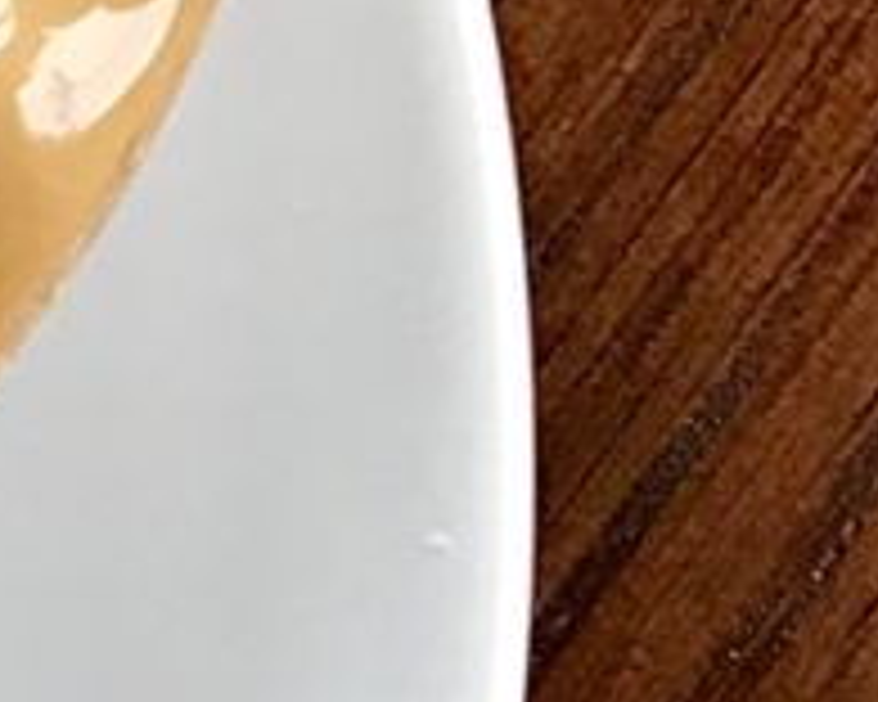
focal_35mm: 287
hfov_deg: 6.1
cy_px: 22
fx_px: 7458
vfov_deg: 5.4
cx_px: -2049
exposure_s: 1/30
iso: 20
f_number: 1.8
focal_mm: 3.99
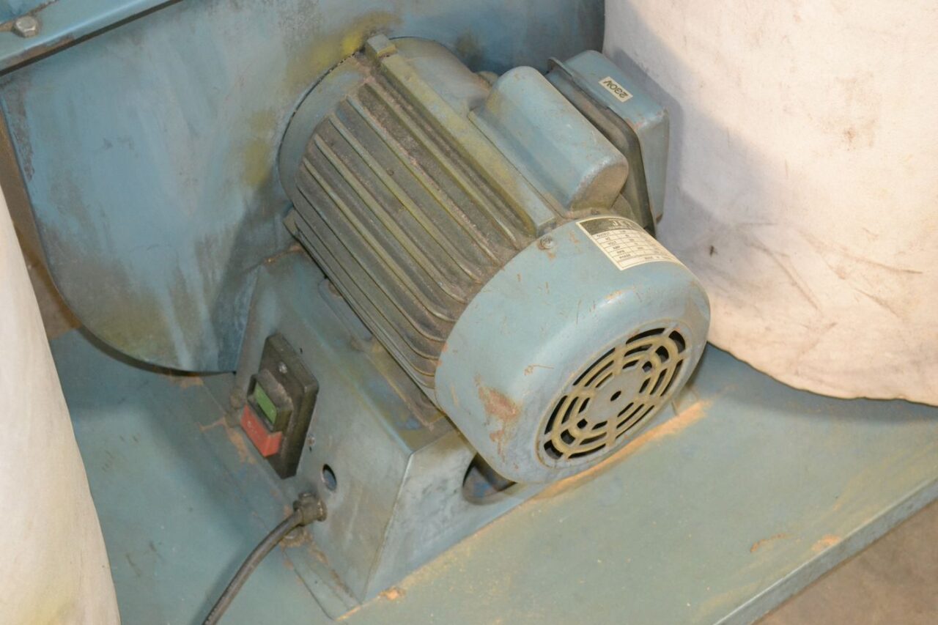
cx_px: 469
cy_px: 312
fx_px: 1563
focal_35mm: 60
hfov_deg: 33.4
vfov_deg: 22.6
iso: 2800
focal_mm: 40
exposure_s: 1/60
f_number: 5.3
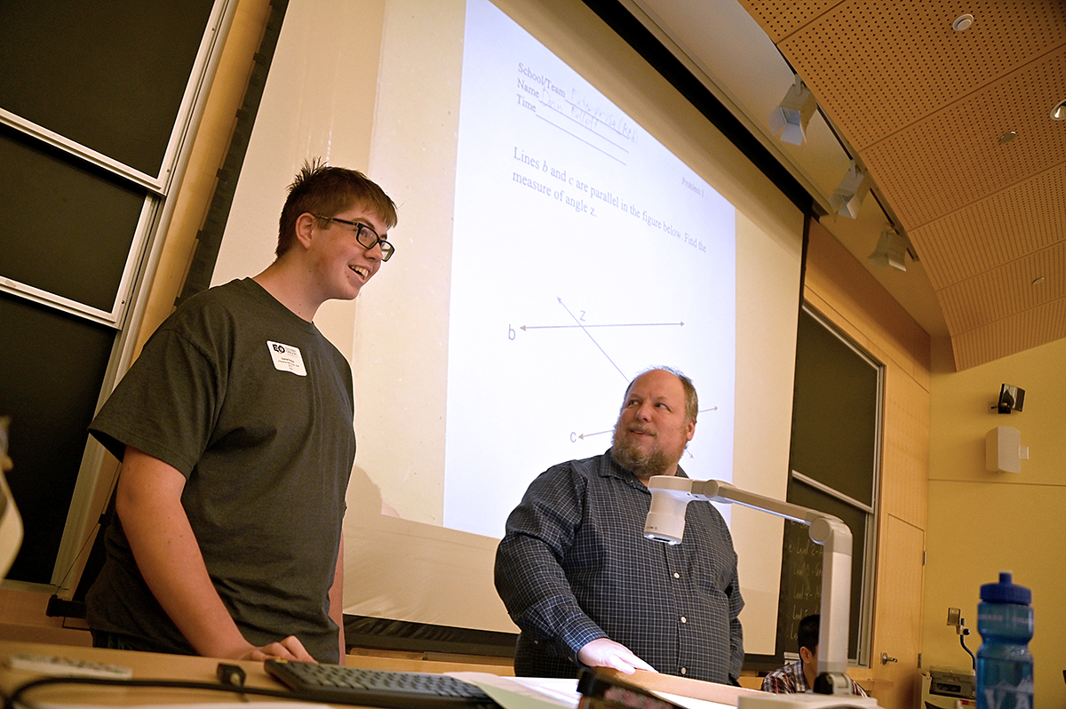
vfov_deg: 46.3
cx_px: 533
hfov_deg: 65.5
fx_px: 828
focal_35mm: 28
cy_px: 354
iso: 1000
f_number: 3.5
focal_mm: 28
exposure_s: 1/125
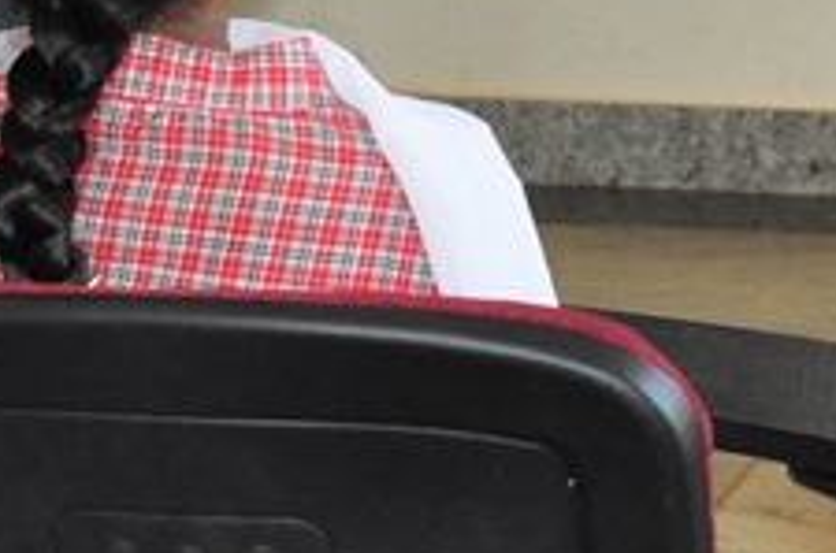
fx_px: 7120
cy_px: -687
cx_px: 33
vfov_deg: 4.4
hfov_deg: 6.7
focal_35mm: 307
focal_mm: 45
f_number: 8
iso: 1000
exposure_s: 1/125
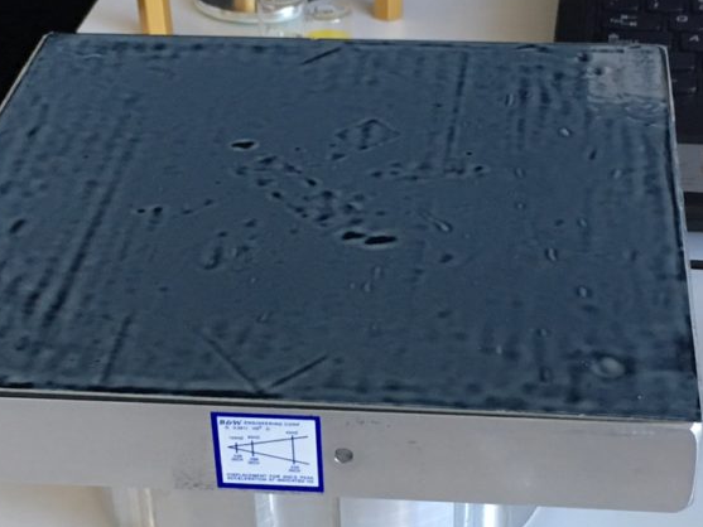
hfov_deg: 24.4
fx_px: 1625
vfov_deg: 18.4
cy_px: 369
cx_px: 385
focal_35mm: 80
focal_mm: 4.15
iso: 125
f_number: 2.2
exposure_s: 1/30
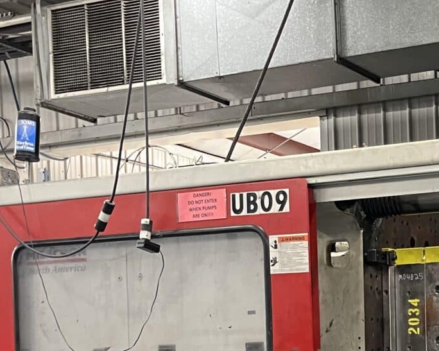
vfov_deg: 19.1
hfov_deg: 23.7
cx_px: 464
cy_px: 411
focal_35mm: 76
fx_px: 987
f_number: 1.6
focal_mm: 5.1
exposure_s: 1/60
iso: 320
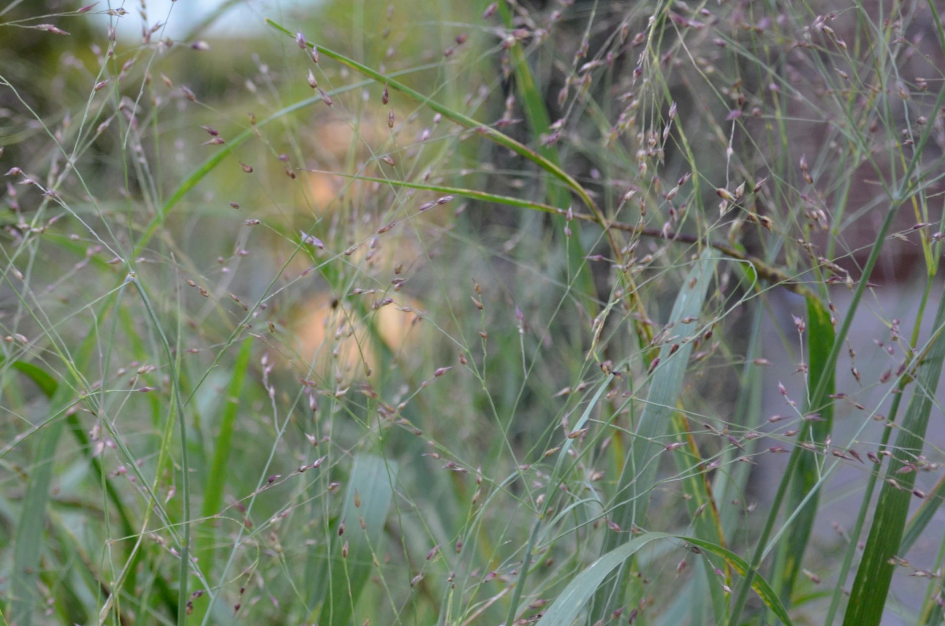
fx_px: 2881
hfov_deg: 18.4
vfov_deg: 12.4
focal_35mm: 110
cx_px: 140
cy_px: 269
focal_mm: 42
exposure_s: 1/125
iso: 400
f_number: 5.3
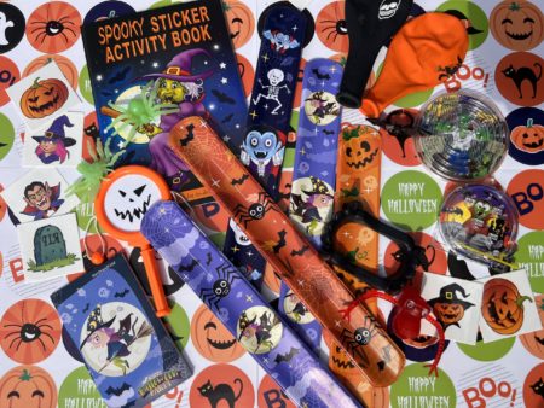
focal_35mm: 26
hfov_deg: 67.3
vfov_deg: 53.1
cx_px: 272
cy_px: 204
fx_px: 409
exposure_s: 1/6211
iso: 50
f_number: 1.5
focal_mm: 5.7
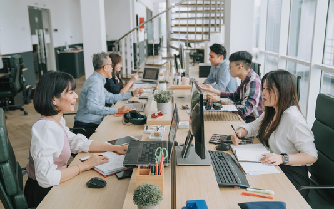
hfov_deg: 56.7
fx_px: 310
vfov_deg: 37.3
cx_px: 168
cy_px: 103
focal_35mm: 34
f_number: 2.8
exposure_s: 1/125
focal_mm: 33
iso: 800
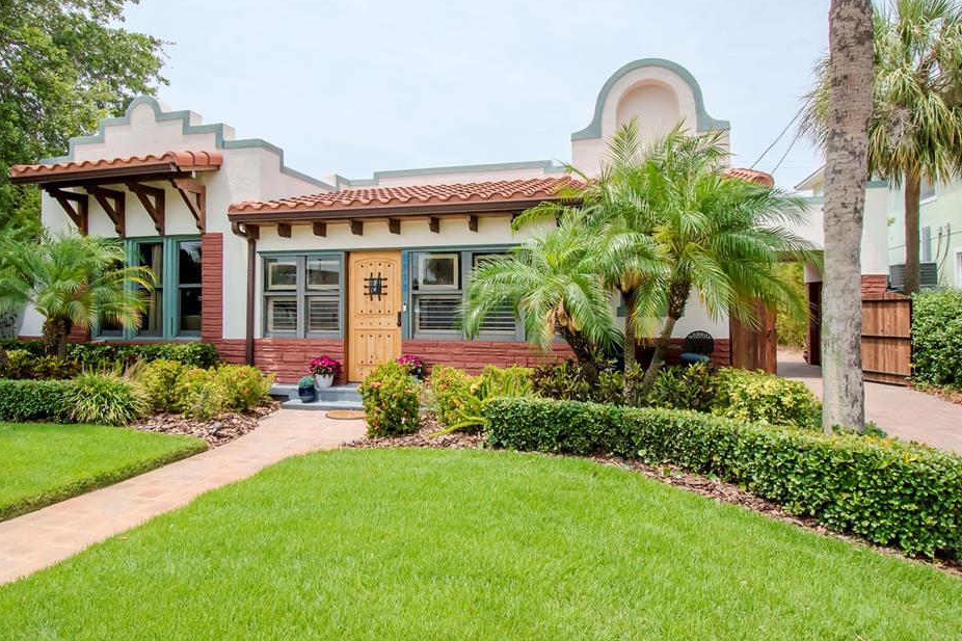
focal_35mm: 22
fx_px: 576
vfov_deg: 58.1
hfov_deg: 79.6
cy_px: 290
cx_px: 446
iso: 800
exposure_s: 1/800
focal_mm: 13
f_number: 16
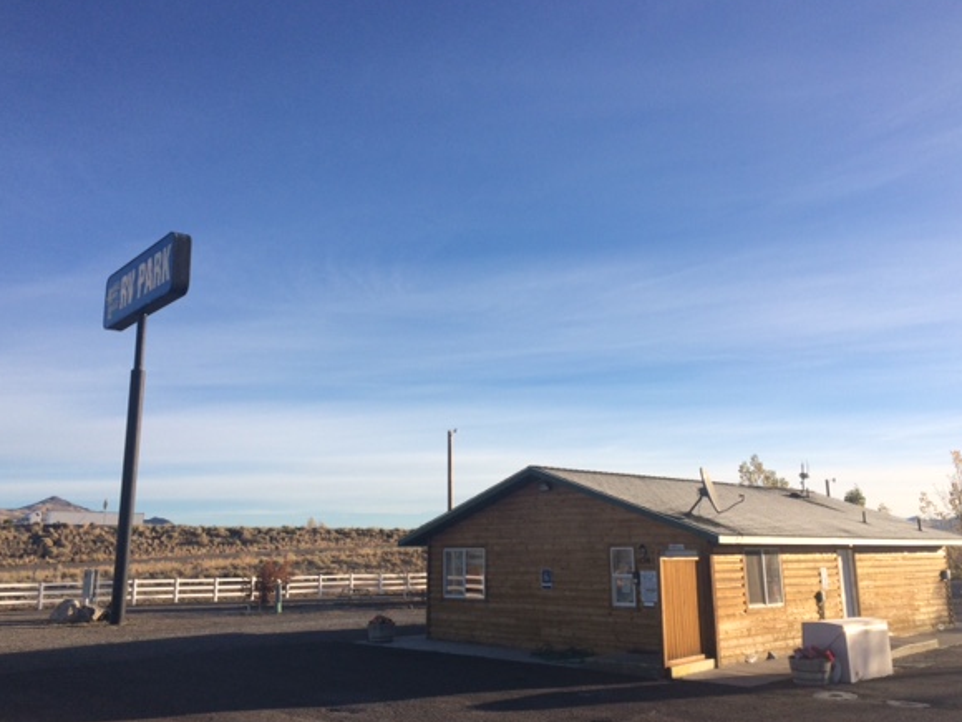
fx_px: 889
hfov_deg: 56.8
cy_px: 350
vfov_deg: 44.2
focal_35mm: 32
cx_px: 498
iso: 32
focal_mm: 4.15
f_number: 2.2
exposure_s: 1/1786
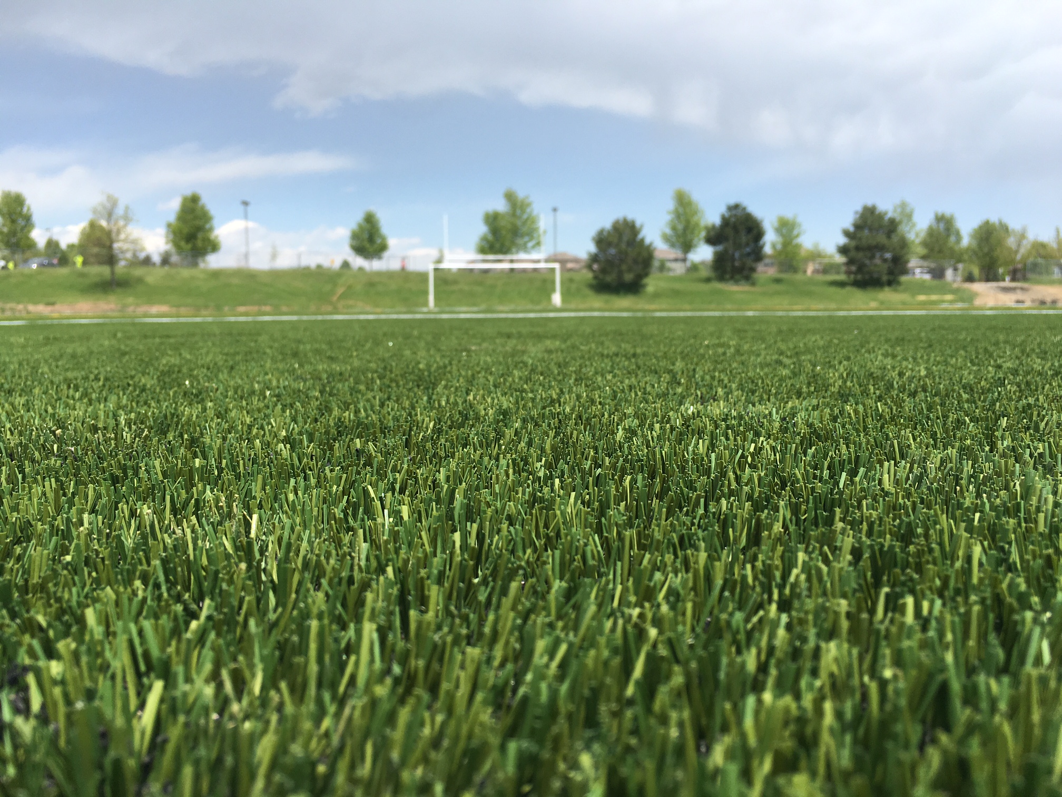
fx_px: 890
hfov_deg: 61.7
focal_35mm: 29
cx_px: 531
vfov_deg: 48.2
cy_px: 398
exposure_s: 1/1451
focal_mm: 4.15
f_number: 2.2
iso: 25
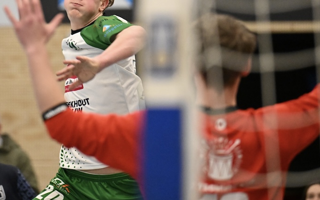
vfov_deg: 4.4
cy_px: 58
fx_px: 2591
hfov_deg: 7.1
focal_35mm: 297
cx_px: 126
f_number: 2.8
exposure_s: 1/800
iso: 6400
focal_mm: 200
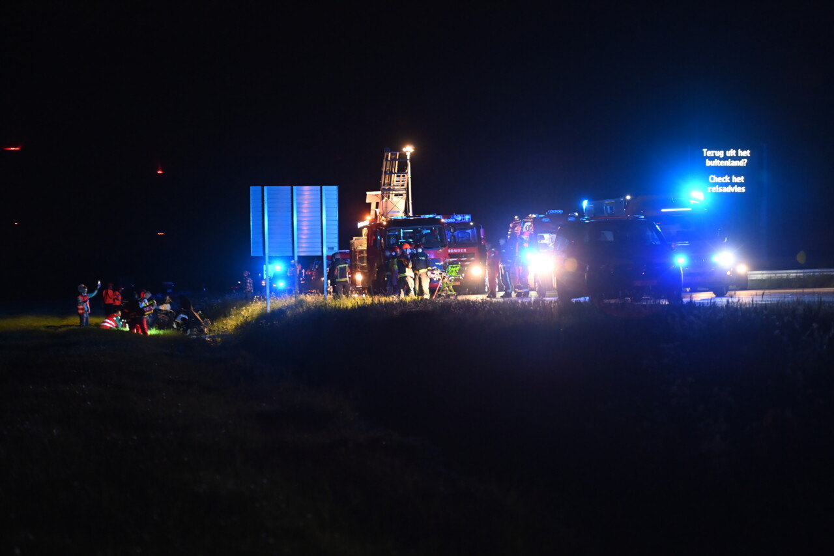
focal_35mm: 90
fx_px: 2085
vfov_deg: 15.2
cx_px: 417
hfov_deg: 22.6
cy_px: 278
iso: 5000
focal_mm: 90
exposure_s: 1/80
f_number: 2.8
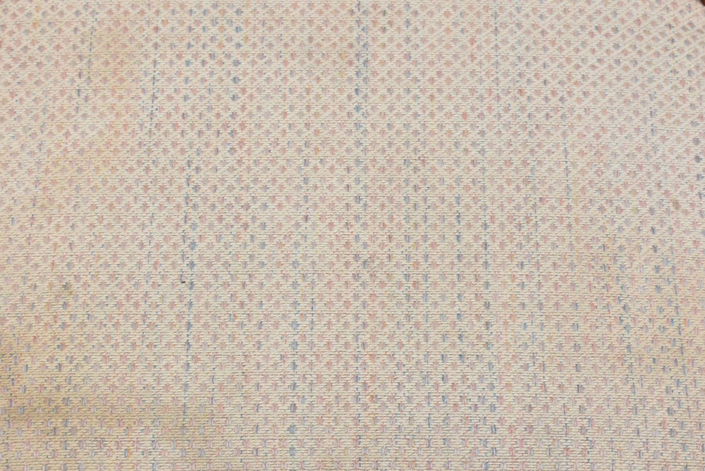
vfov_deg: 15.8
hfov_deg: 23.4
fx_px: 1702
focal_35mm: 87
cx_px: 348
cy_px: 209
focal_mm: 35
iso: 200
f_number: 9
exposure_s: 1/125
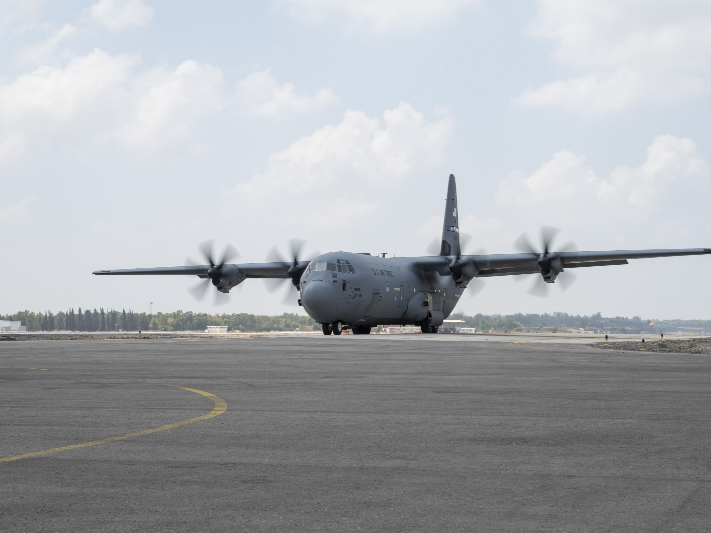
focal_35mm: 68
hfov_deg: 28.6
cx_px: 380
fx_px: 1397
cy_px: 270
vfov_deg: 21.6
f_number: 16
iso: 200
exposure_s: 1/125
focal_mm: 62
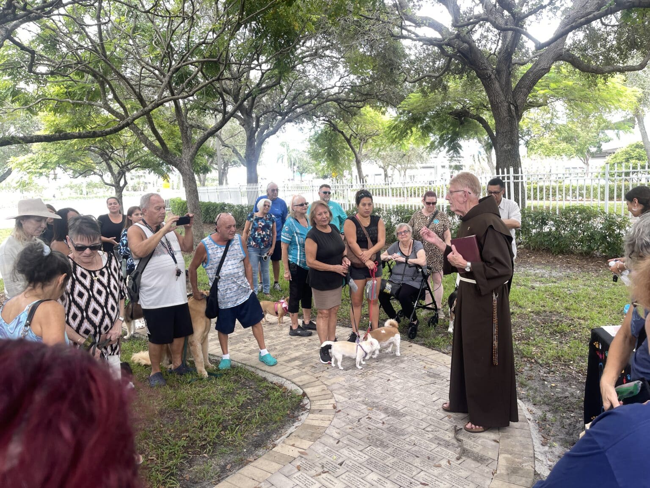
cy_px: 244
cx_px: 325
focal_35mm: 26
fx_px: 488
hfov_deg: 67.3
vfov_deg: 53.1
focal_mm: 5.1
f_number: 1.6
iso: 32
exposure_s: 1/121
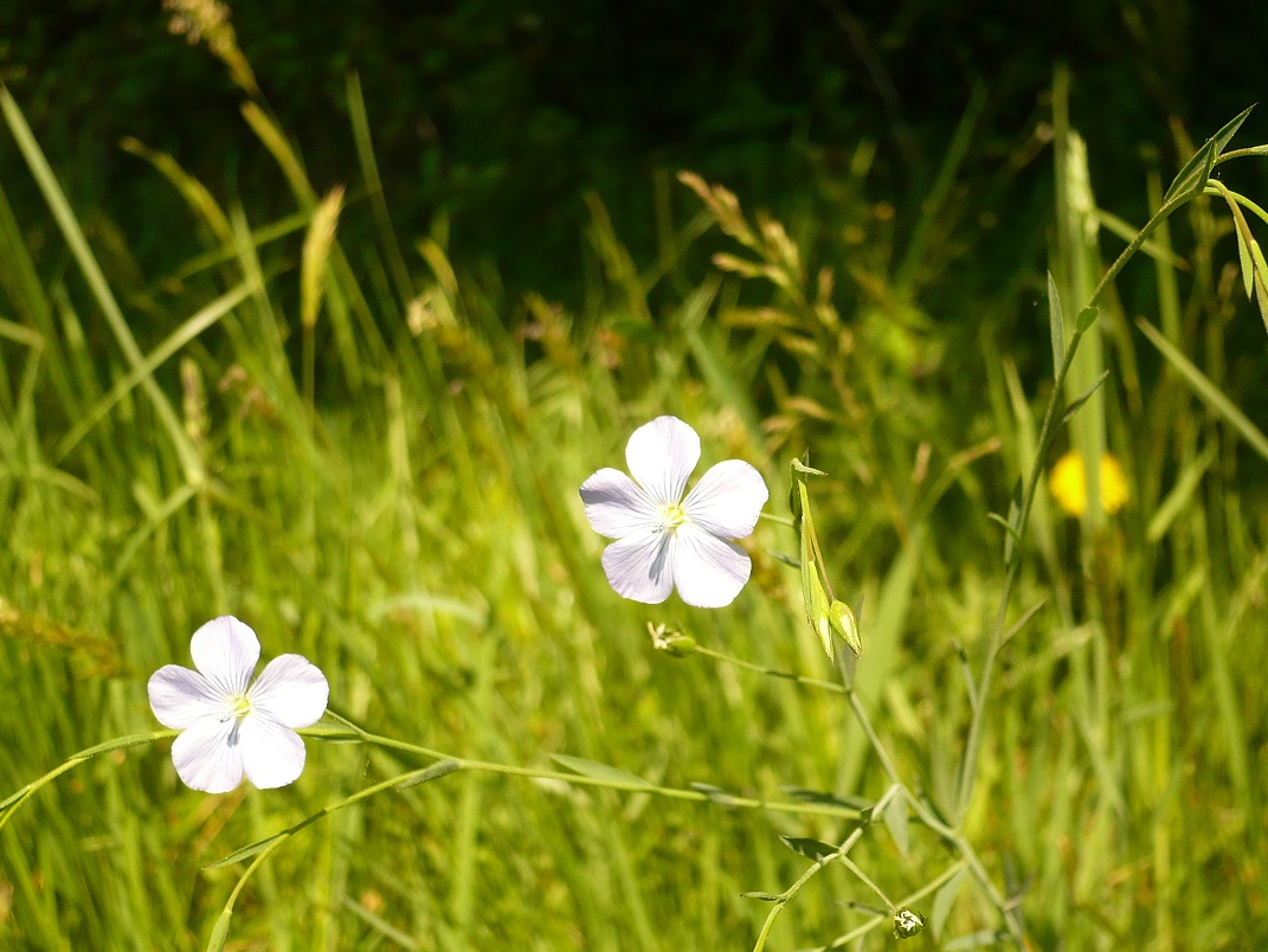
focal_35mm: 56
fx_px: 2052
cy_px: 523
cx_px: 635
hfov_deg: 34.3
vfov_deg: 26.1
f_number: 3.4
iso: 100
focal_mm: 8.3
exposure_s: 1/500
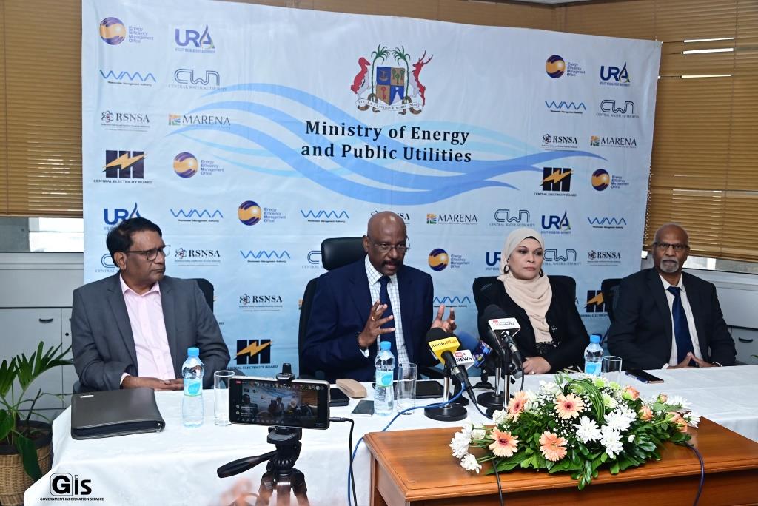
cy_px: 253
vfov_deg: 38.9
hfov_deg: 55.8
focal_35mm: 34
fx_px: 716
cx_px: 379
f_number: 7.1
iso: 1250
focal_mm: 34
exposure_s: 1/200
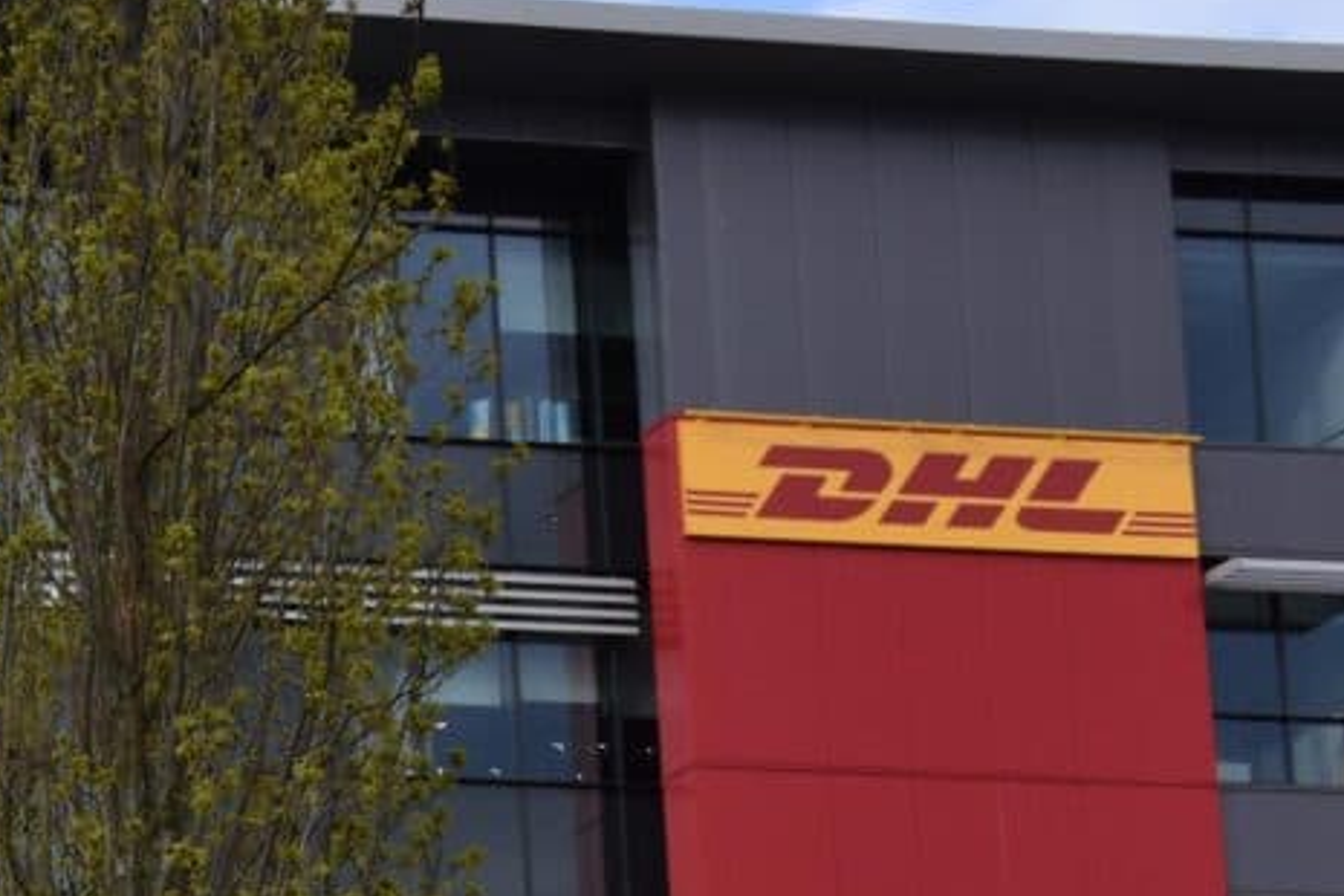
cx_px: -737
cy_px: 1228
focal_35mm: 119
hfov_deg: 15.7
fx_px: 4442
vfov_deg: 11.2
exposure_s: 1/500
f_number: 8
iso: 280
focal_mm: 24
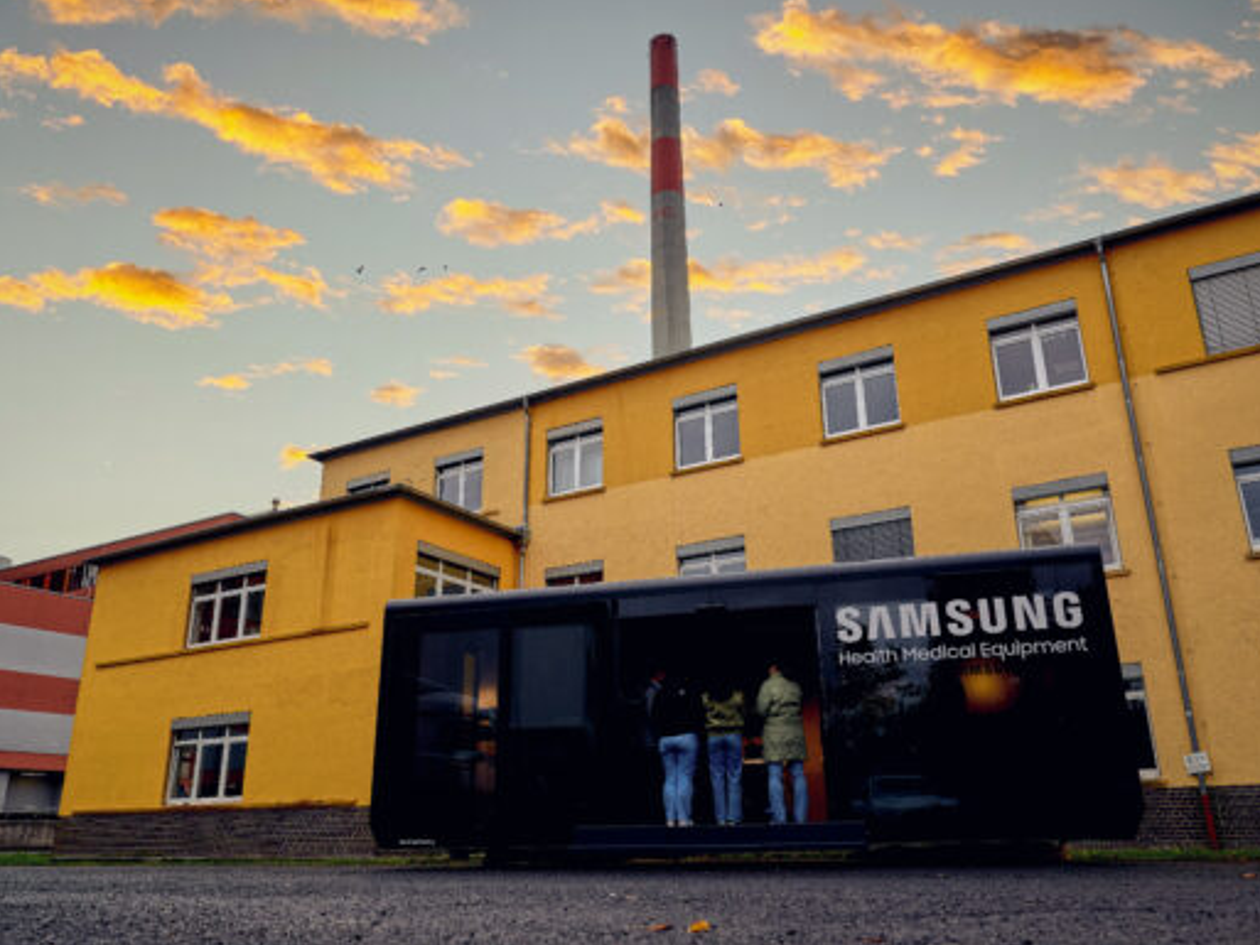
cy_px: 481
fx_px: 983
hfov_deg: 65.3
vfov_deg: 51.4
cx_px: 636
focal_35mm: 27
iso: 160
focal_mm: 24
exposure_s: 1/320
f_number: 4
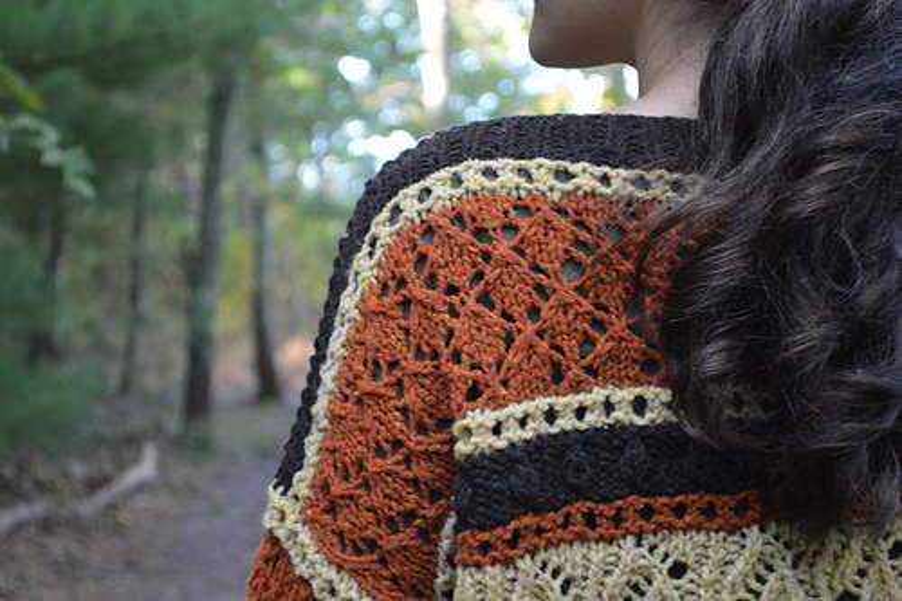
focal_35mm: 78
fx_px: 1954
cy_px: 300
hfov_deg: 26.0
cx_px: 451
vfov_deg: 17.5
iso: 1400
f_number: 5.6
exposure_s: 1/15
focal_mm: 52
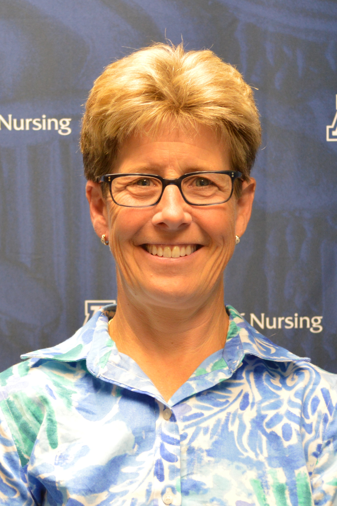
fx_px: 505
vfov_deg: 53.1
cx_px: 168
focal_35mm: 36
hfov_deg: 36.9
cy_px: 253
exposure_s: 1/15
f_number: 4
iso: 500
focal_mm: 24
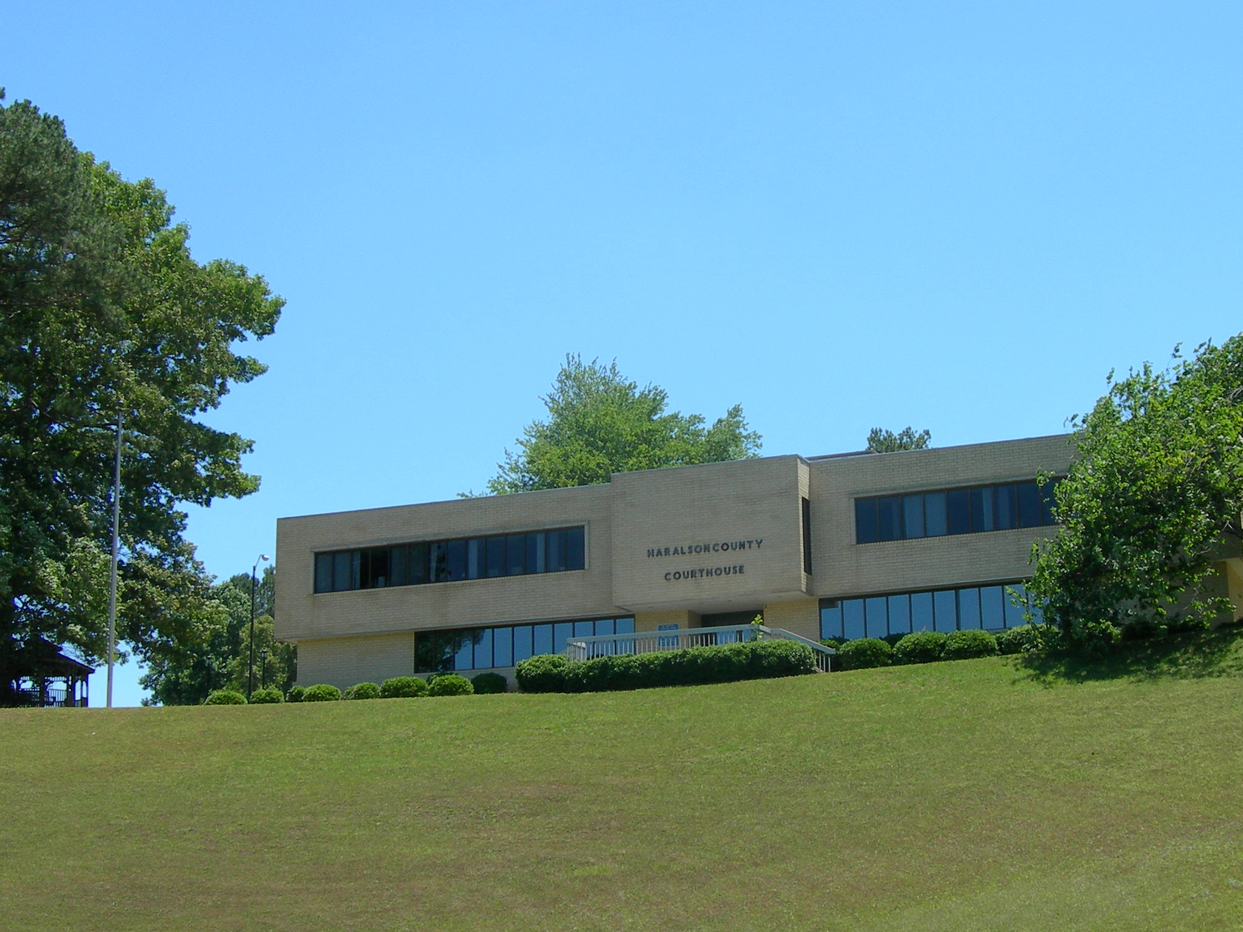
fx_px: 2083
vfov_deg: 25.2
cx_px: 718
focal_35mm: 58
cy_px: 407
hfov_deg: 33.2
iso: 50
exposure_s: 1/326
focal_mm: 7.8
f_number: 4.8
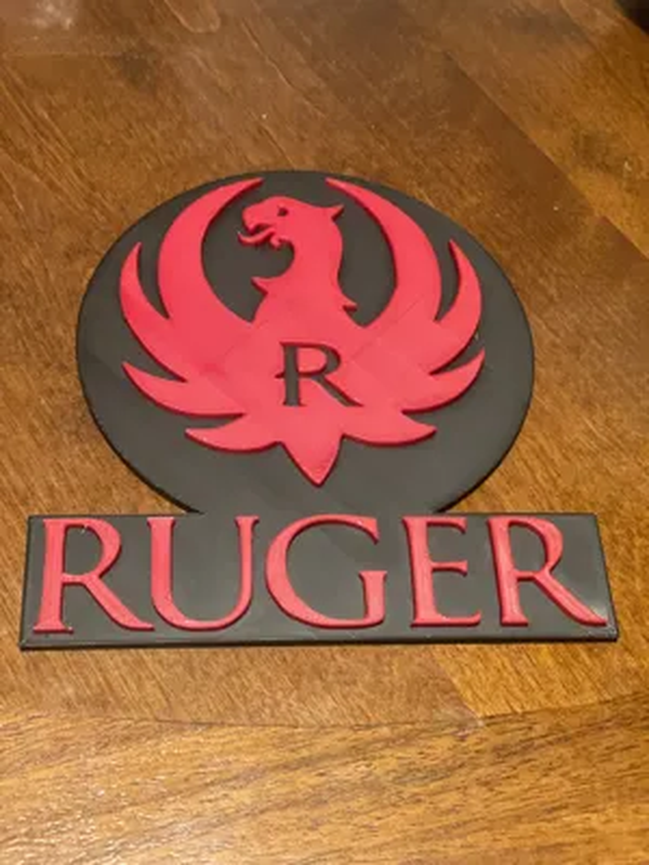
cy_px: 432
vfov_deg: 36.8
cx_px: 324
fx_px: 1300
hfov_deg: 28.0
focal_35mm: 52
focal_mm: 6
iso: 640
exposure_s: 1/40
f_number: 2
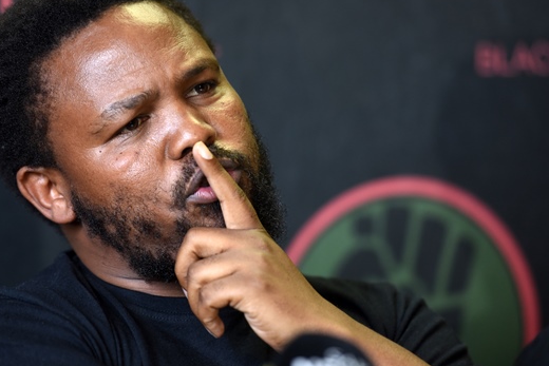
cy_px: 177
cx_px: 262
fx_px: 3569
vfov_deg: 5.9
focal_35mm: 234
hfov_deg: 8.8
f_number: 2.8
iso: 1250
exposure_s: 1/200
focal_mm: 190
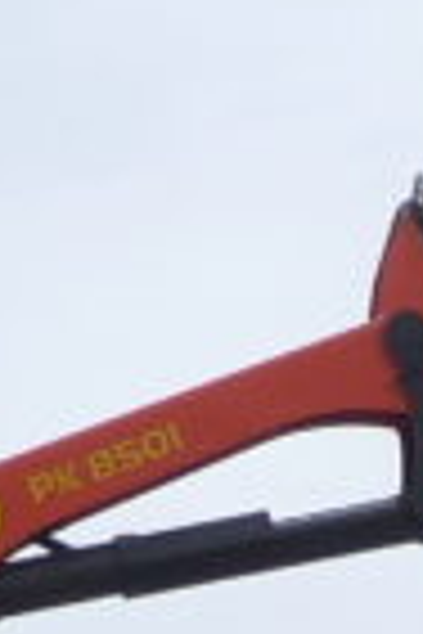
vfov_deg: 7.2
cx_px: 130
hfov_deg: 5.1
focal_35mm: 272
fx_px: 4794
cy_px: 1340
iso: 100
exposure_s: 1/400
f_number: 3.9
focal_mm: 6.4
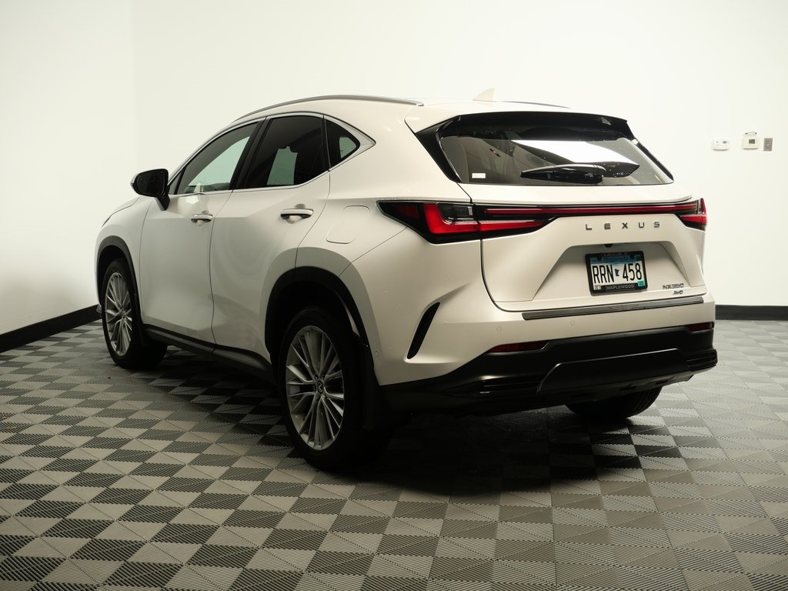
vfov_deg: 36.0
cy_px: 296
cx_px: 394
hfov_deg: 46.8
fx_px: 911
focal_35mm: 40
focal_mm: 20
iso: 250
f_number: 5.6
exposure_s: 1/200
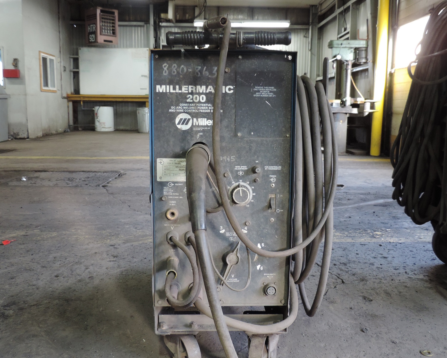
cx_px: 228
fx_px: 463
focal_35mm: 35
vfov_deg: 42.2
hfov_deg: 51.5
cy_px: 180
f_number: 3.2
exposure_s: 1/15
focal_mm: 5.8
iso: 400
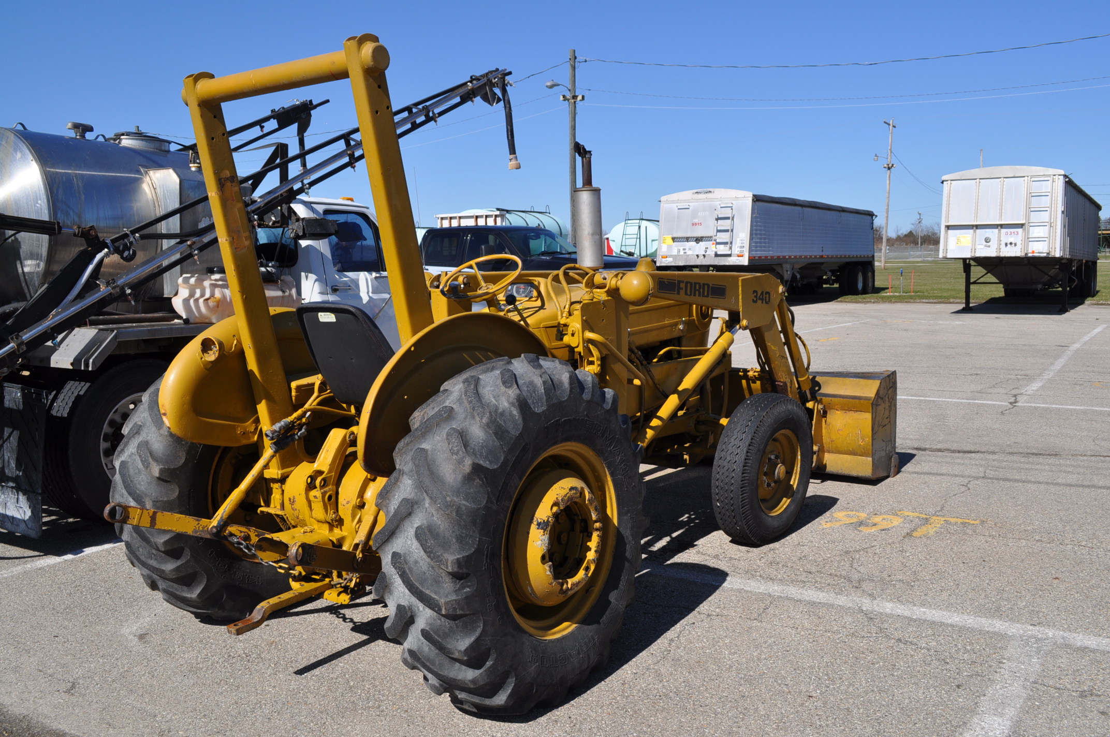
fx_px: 1016
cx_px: 555
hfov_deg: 57.3
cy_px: 368
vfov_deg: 39.9
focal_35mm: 33
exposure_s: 1/400
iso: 200
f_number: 10
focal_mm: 22
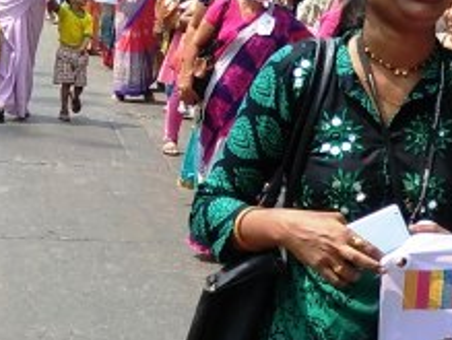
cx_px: 537
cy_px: 109
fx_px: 1282
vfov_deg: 15.1
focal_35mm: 98
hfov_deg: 18.9
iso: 100
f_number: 2
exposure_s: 1/609
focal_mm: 3.57
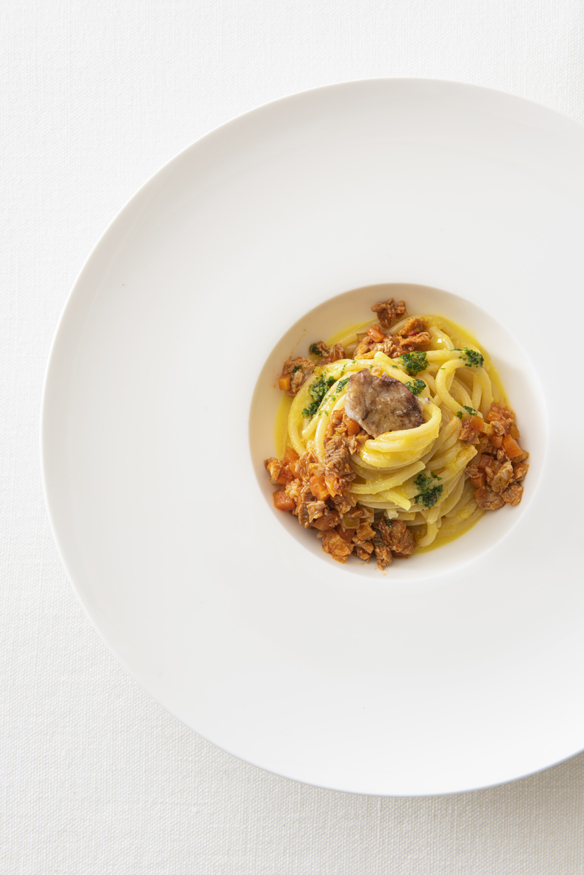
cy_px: 438
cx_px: 292
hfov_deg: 23.4
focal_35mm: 58
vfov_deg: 34.5
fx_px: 1410
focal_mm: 58
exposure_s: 1/160
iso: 200
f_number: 9
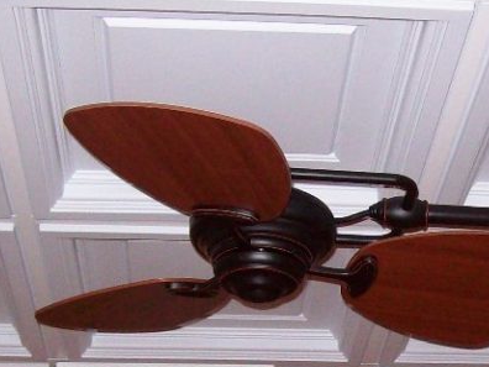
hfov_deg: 21.0
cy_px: 306
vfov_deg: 15.8
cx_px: 311
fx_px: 1314
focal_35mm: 93
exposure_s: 1/64
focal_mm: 6
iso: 200
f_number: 2.7
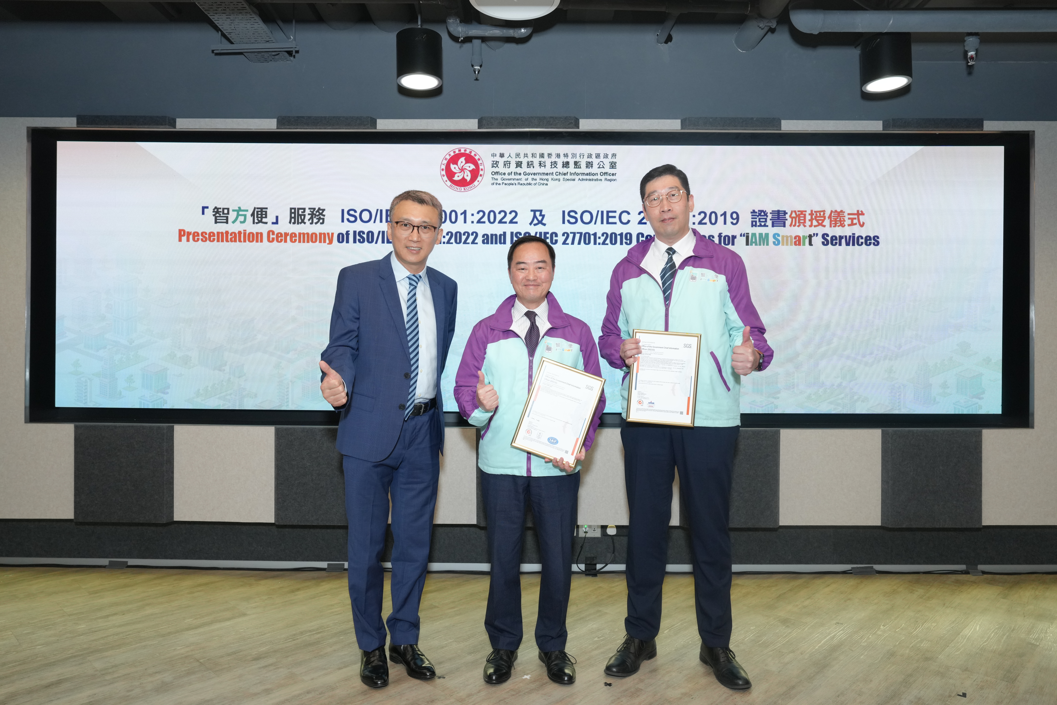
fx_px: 705
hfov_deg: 73.7
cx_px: 528
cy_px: 352
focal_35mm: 24
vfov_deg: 53.1
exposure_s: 1/200
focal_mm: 24
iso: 1600
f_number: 5
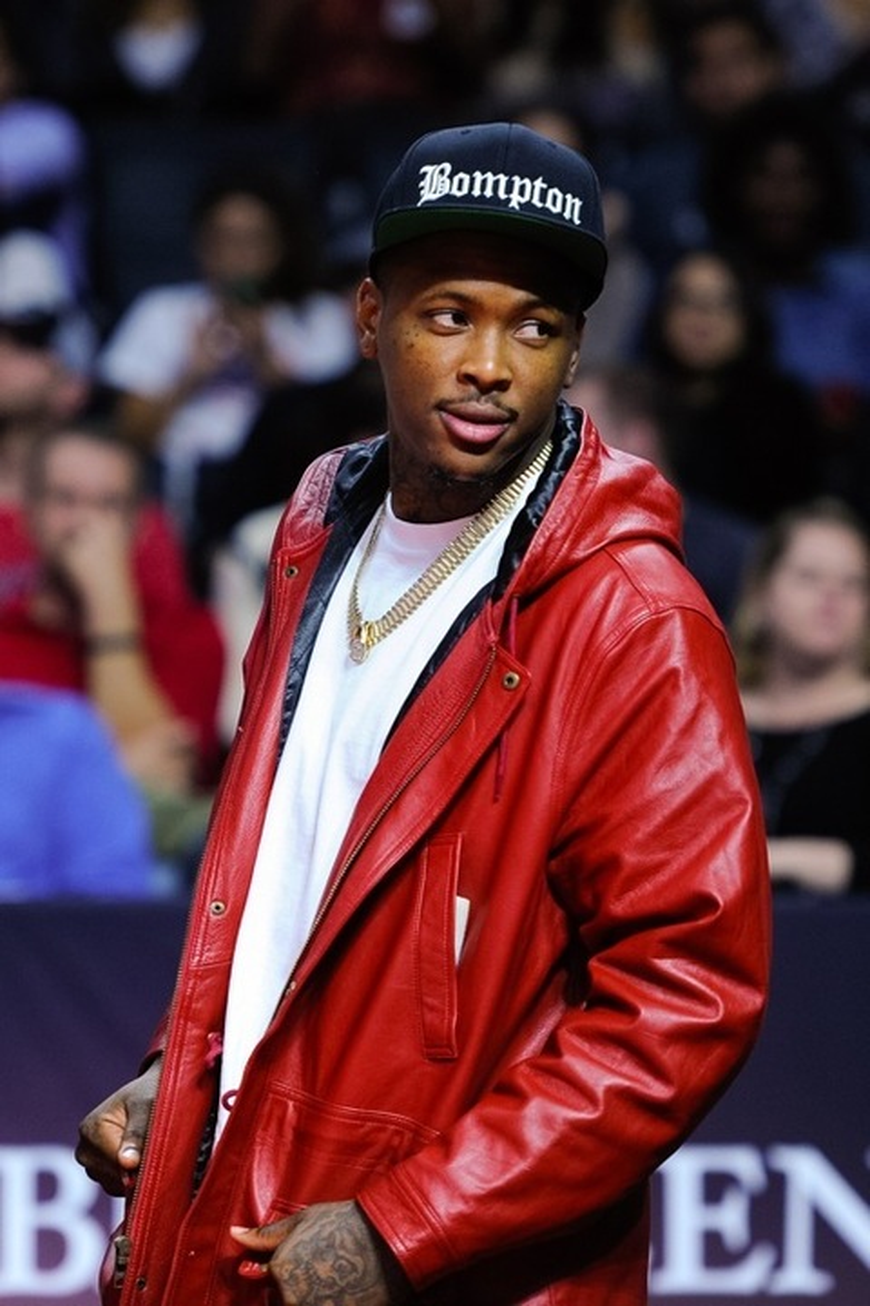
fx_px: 5624
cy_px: 653
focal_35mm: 155
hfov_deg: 8.8
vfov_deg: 13.3
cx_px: 435
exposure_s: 1/320
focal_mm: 155
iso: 1600
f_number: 2.8
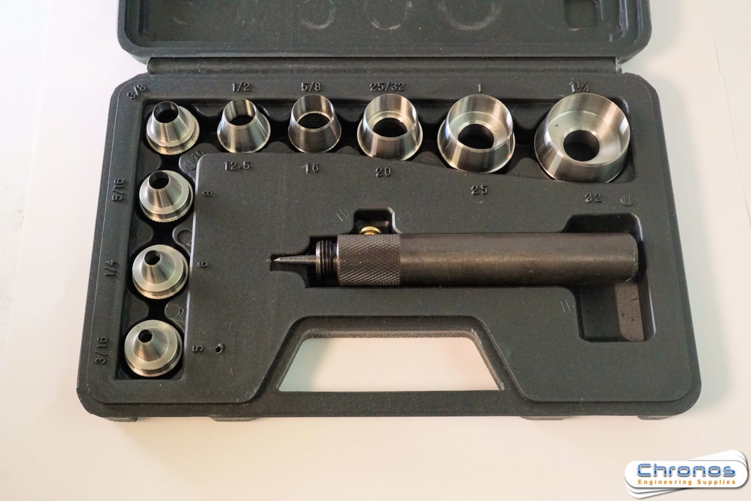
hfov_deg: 43.6
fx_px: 939
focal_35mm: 45
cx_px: 376
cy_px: 250
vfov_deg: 29.9
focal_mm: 30
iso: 1600
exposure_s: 1/640
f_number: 8
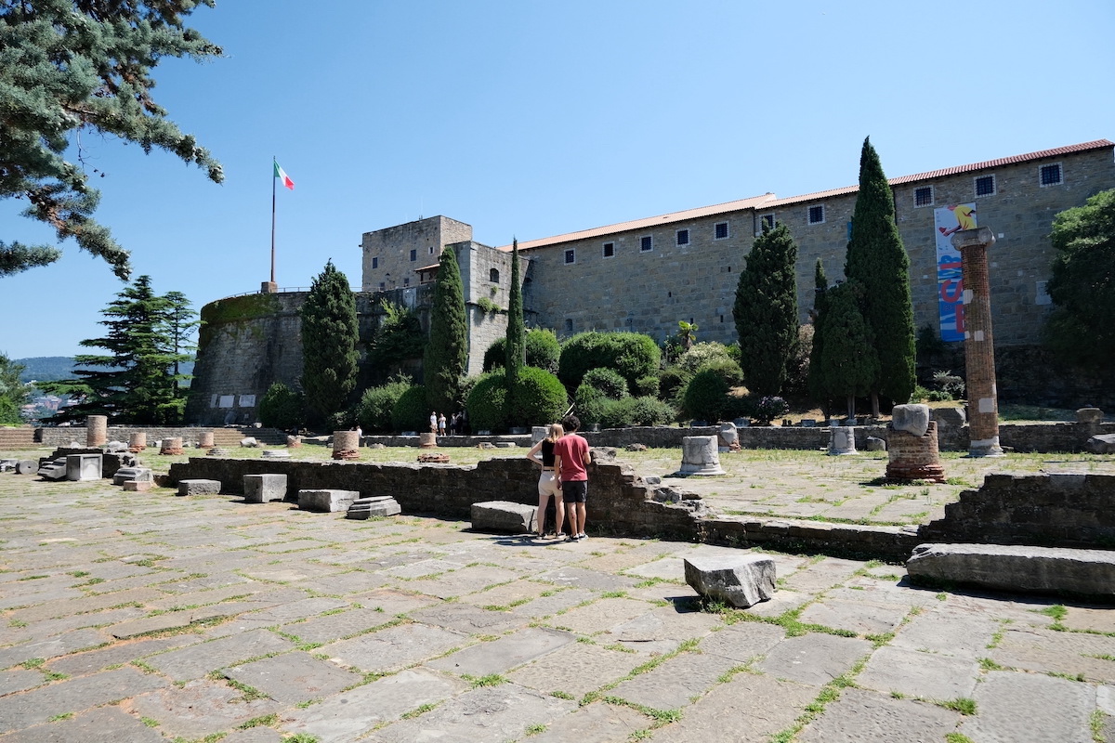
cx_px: 558
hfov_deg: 76.1
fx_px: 712
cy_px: 372
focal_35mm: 23
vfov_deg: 55.1
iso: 320
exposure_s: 1/600
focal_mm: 15.2
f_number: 5.6
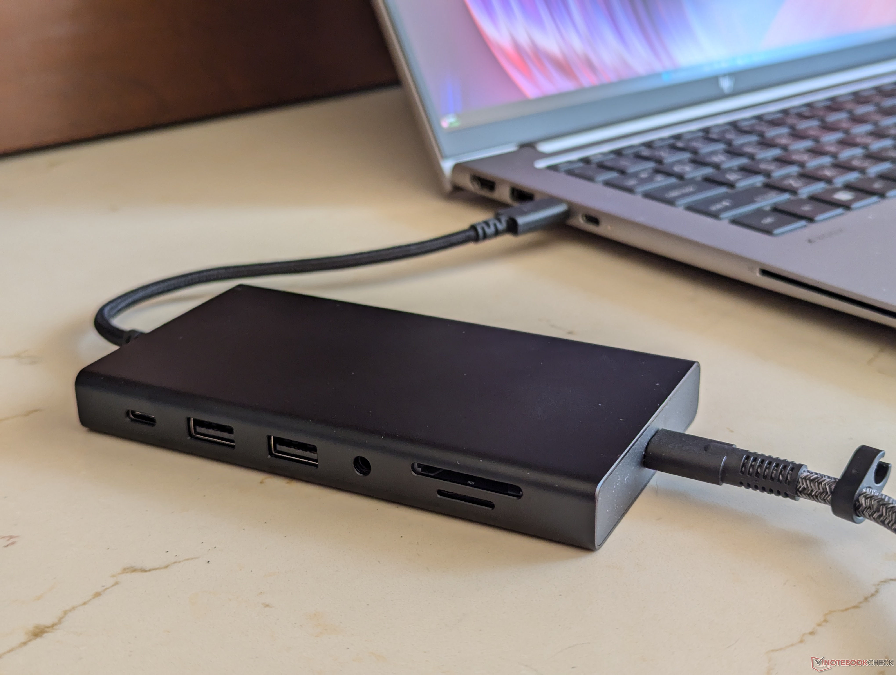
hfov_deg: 39.6
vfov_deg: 30.3
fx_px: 1244
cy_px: 338
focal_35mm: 48
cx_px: 448
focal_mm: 6.81
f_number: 1.85
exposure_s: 1/23.8
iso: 49
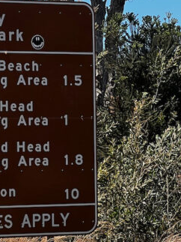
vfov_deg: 8.1
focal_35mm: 244
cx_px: -71
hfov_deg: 6.0
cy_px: 87
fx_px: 1702
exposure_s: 1/490
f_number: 2.8
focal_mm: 9
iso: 32
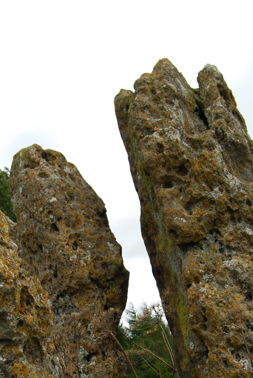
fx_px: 568
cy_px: 340
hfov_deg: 25.1
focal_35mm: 54
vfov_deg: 34.8
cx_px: 118
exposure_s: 1/640
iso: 200
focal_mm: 18
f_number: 5.6
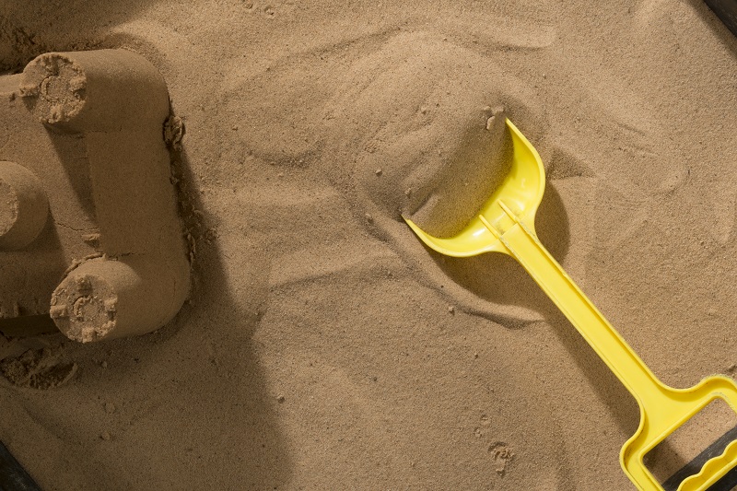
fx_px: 1433
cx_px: 368
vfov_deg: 19.4
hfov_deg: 28.8
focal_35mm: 70
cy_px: 246
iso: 100
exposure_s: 1/125
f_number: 22
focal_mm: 70
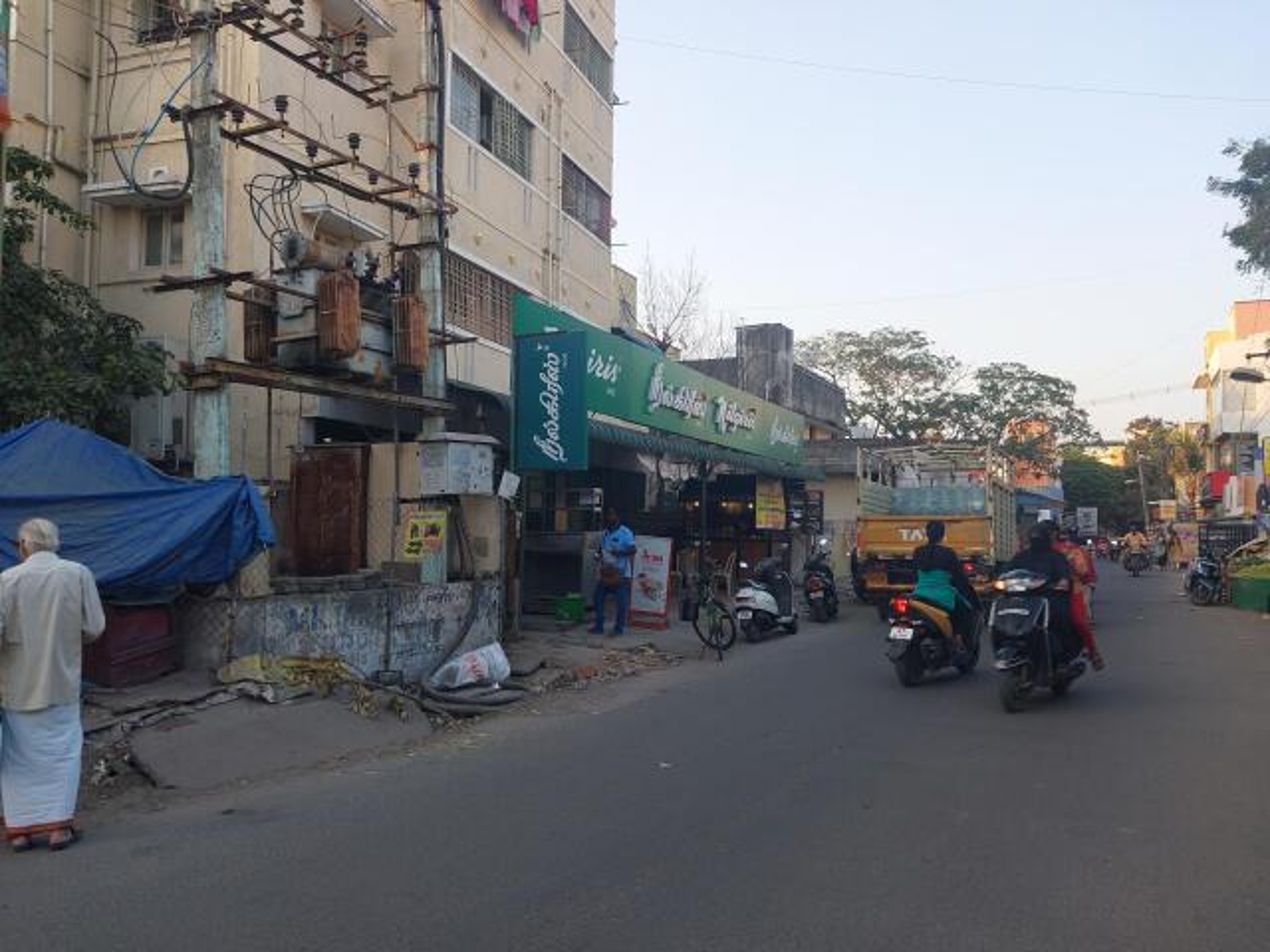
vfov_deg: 46.8
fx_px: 1101
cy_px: 476
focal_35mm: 30
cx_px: 635
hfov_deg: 60.0
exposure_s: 1/100
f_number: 1.8
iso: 20
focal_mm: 4.6
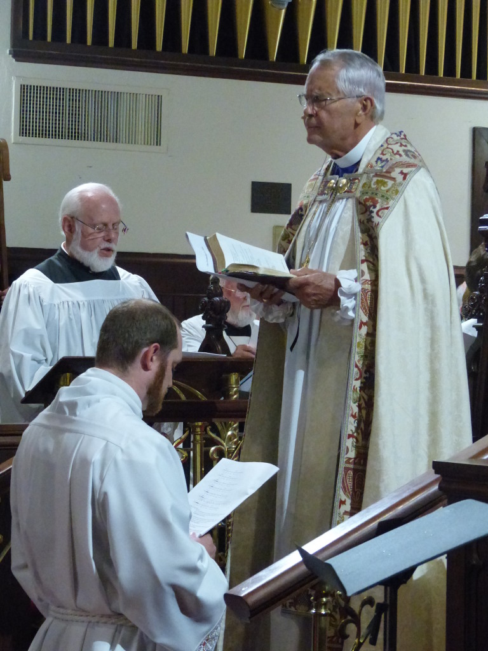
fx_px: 2462
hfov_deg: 11.3
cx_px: 244
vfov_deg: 15.1
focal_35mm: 131
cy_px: 326
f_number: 2.8
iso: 2000
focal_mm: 23.5
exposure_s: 1/80
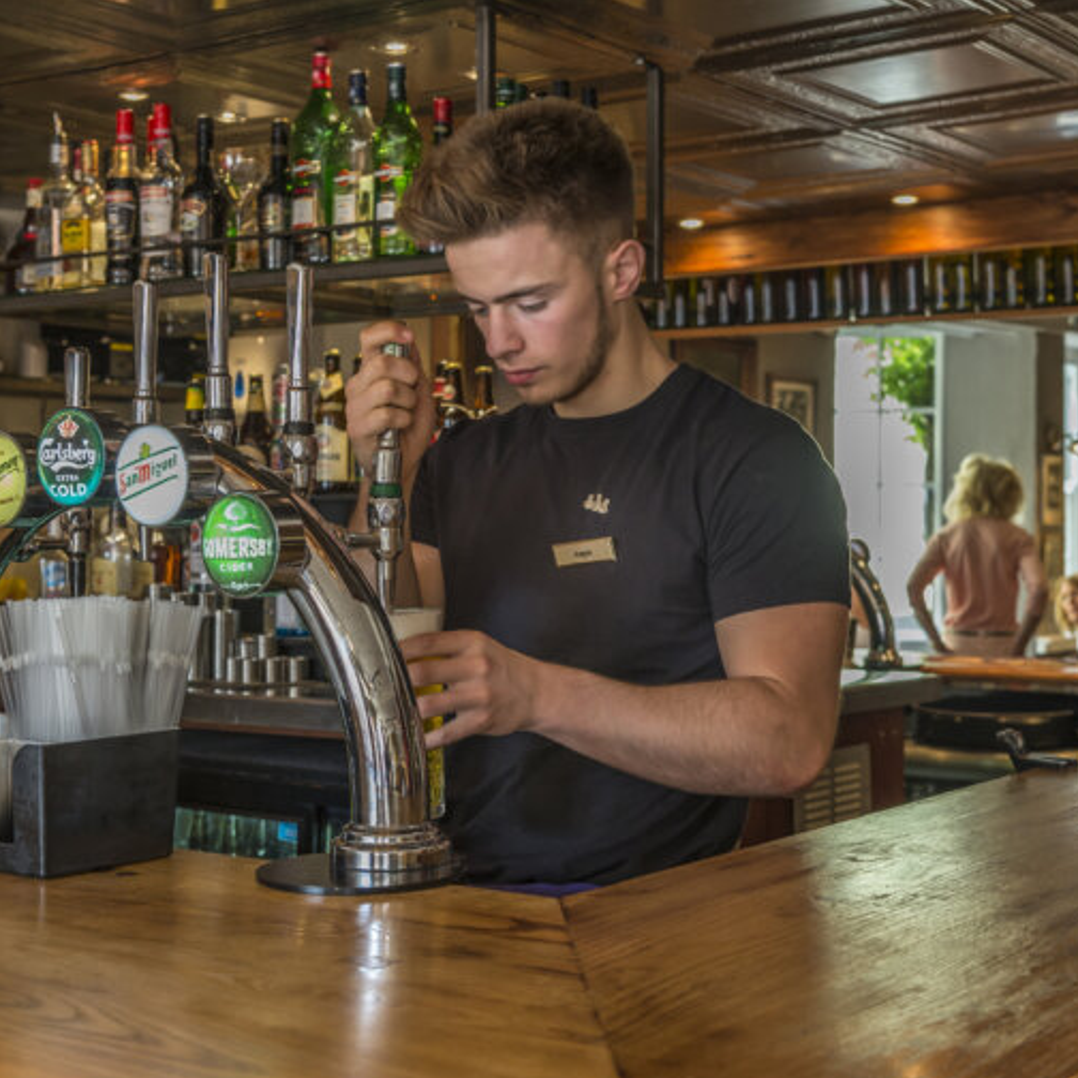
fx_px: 2008
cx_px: 526
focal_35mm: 57
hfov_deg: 30.0
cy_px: 546
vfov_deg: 30.0
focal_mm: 44
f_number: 6.3
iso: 1000
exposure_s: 1/40
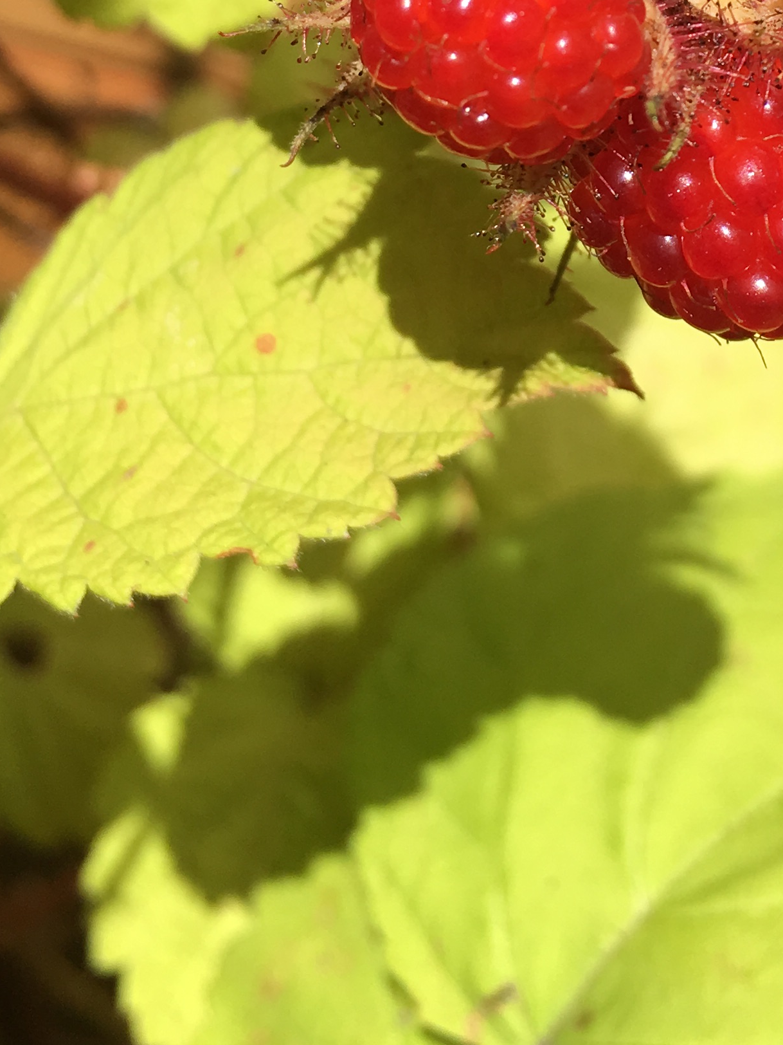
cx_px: 640
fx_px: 2171
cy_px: -31
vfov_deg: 25.5
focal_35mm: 72
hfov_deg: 20.2
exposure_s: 1/1326
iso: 25
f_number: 2.2
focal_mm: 4.15
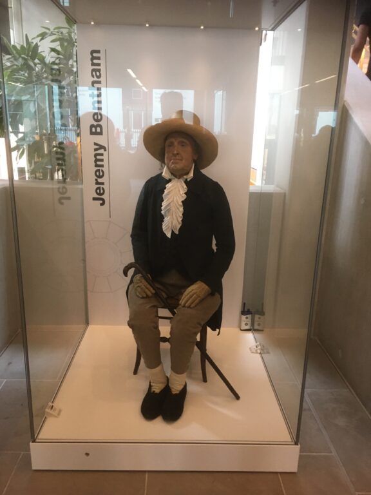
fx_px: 414
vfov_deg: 61.7
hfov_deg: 48.2
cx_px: 186
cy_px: 248
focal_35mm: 29
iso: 200
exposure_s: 1/33
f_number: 2.2
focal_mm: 4.15
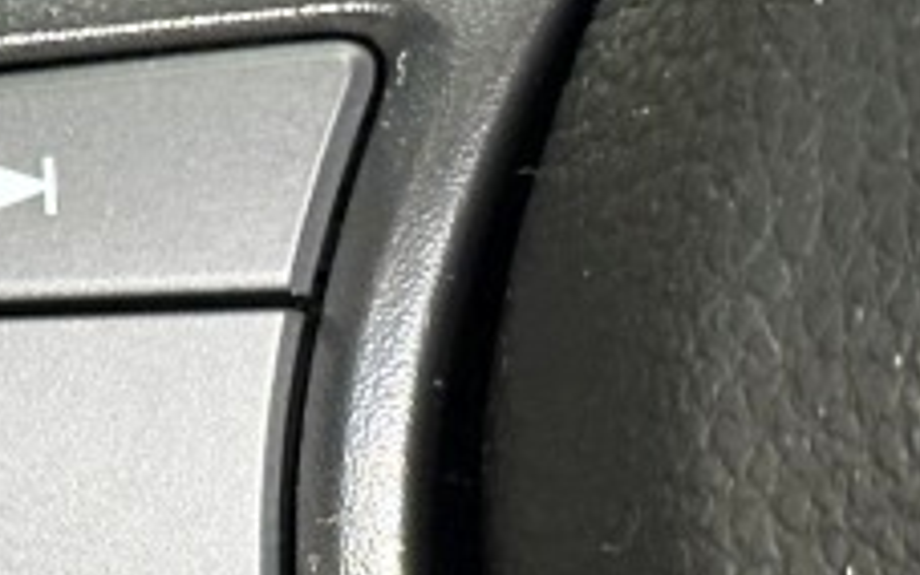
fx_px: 5768
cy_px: 530
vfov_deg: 5.7
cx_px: -324
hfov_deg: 9.0
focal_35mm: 230
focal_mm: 6.86
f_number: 1.78
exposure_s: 1/30
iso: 400
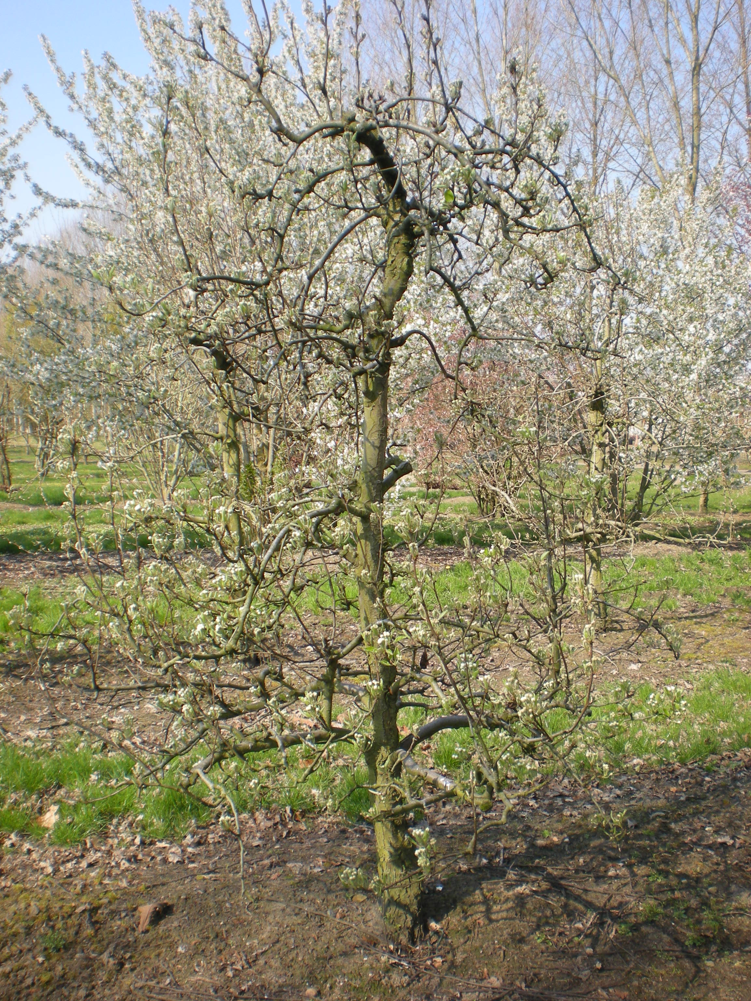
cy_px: 500
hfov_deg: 37.7
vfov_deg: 49.0
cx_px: 376
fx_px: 1099
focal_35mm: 38
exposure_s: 1/154
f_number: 4.6
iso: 64
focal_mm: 6.3
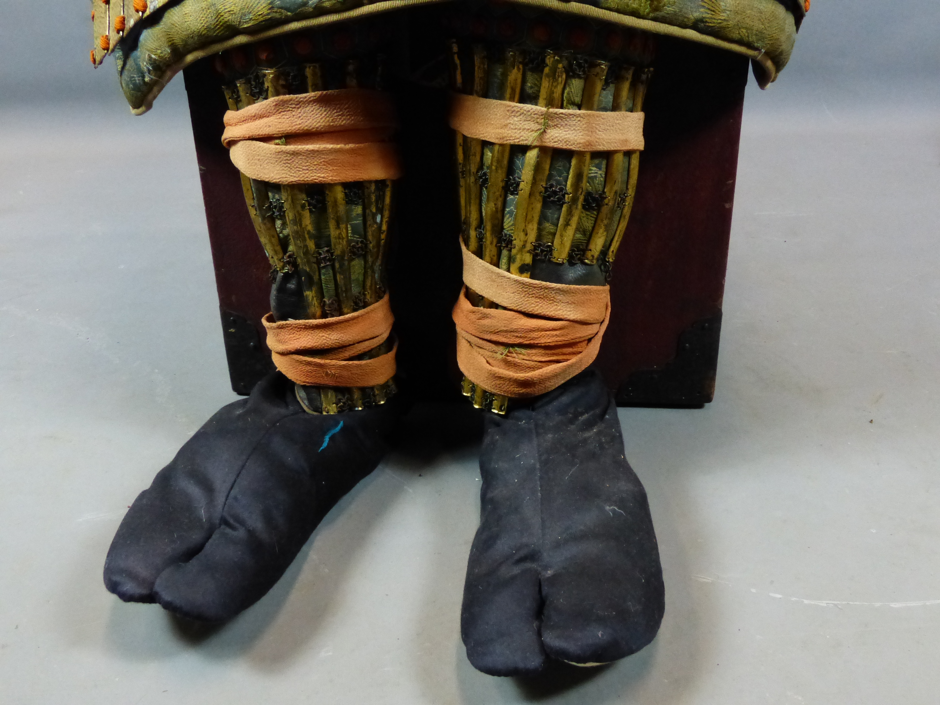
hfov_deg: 56.8
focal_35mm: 32
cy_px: 352
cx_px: 470
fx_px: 869
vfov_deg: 44.2
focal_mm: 5.7
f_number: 6.3
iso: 800
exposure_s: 1/50
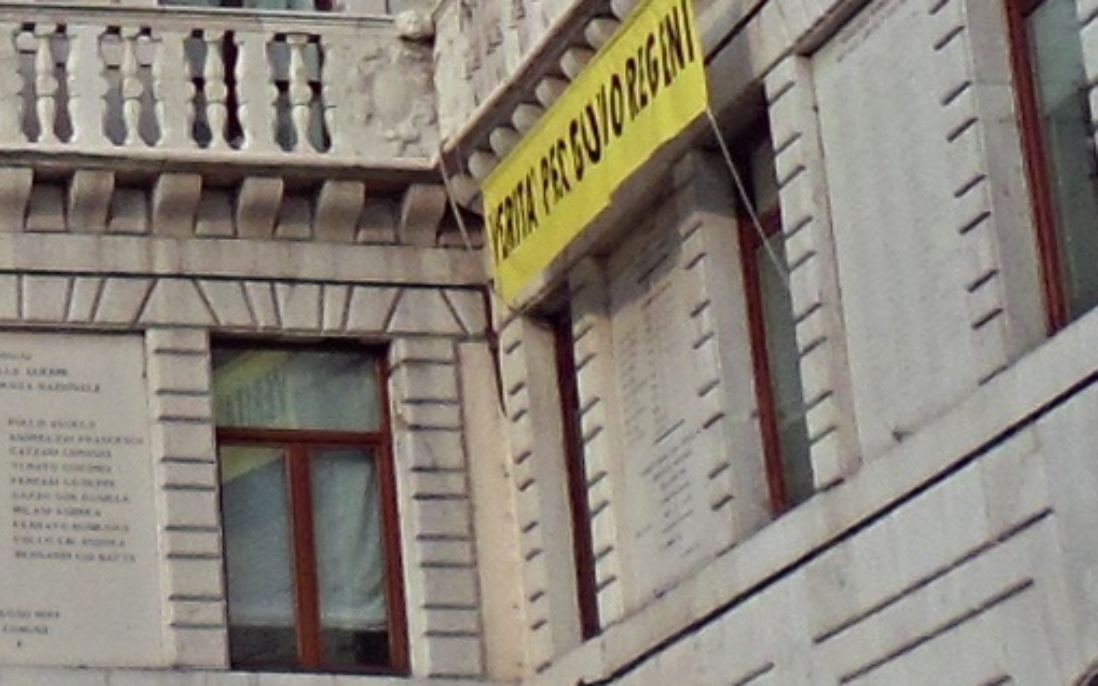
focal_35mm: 135
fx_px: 4039
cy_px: -58
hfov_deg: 13.7
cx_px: -943
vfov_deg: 9.6
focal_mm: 4.5
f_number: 2.5
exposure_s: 1/1000
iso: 100
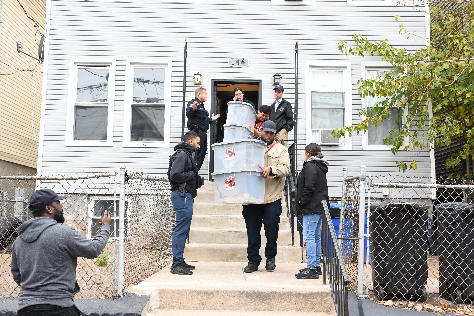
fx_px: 474
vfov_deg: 36.9
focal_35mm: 36
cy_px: 158
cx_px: 237
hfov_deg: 53.1
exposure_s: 1/200
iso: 800
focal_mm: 24
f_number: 7.1
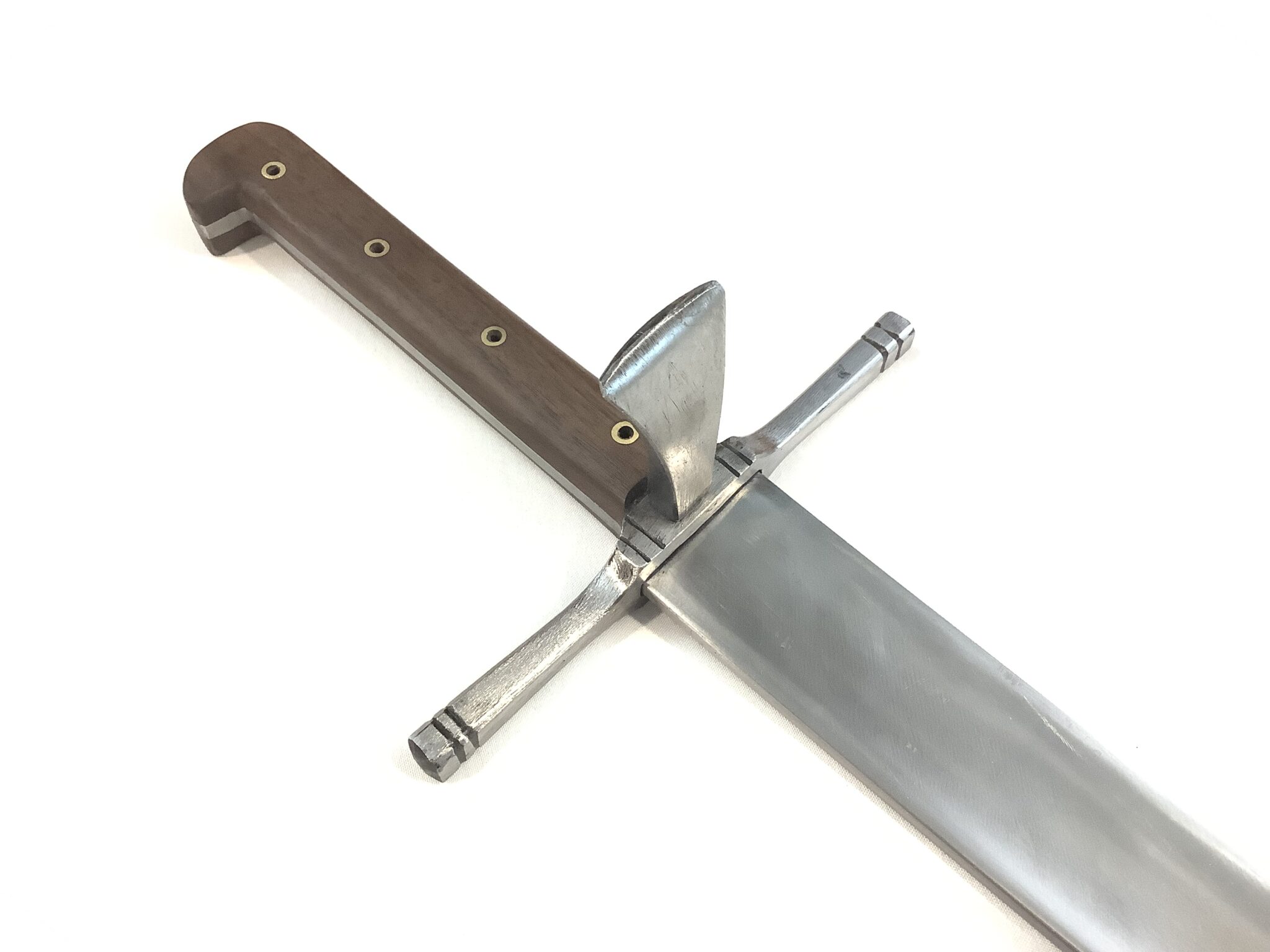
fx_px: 1137
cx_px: 635
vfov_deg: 45.4
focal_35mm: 31
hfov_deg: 58.4
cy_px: 476
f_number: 2.4
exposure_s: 1/60
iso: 250
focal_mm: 3.3
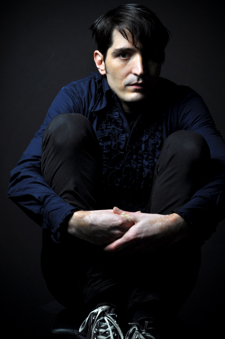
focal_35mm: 109
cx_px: 114
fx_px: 1025
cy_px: 172
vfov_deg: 18.8
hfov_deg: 12.5
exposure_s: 1/125
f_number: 8
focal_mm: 70
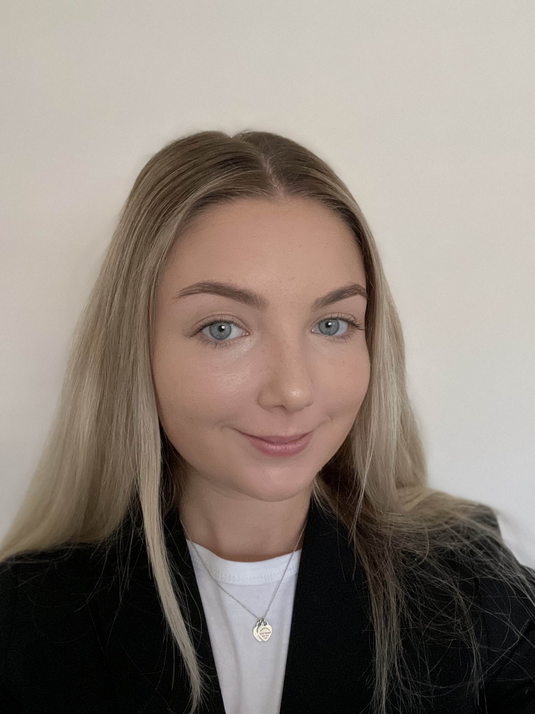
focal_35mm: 30
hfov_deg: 46.8
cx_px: 268
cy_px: 357
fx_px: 618
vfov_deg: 60.0
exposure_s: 1/30
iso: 640
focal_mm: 2.71
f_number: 2.2
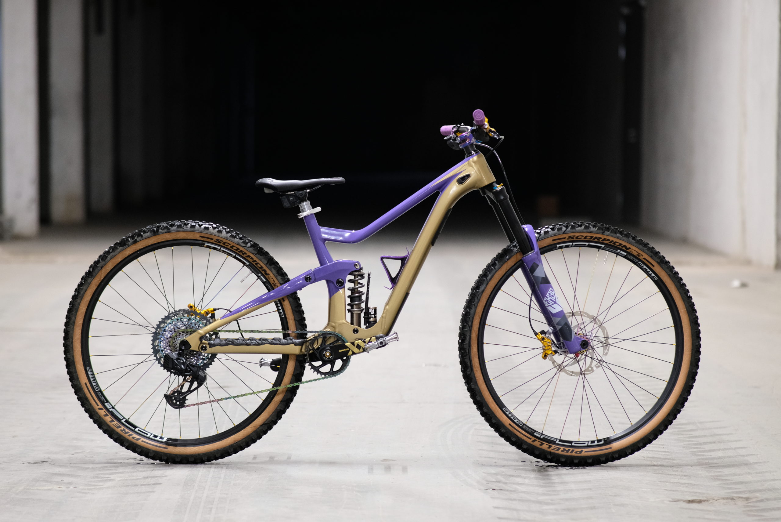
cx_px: 390
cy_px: 261
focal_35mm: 128
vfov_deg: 10.7
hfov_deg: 16.0
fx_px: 2778
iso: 1600
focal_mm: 85
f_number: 2
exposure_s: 1/58
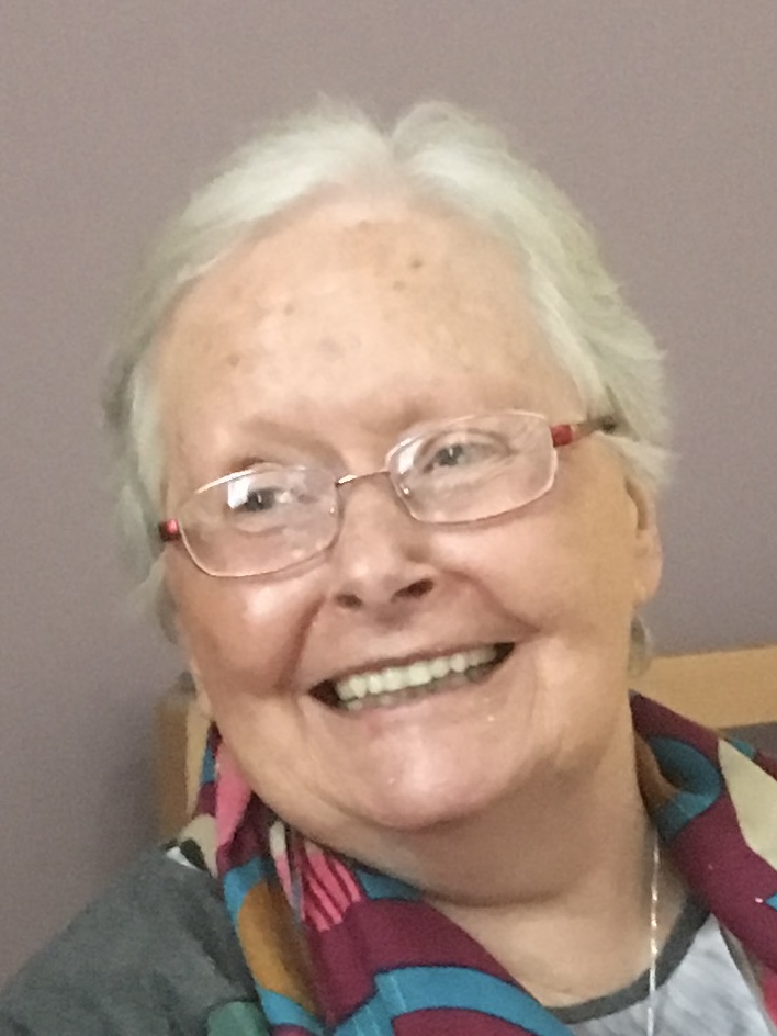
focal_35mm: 29
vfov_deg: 61.7
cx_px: 388
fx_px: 868
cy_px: 518
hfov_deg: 48.2
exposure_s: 1/17
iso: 320
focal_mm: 4.15
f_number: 2.2
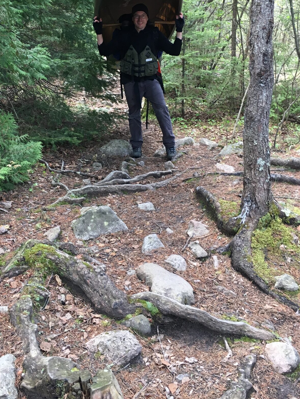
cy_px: 115
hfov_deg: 30.7
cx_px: 106
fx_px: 543
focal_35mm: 47
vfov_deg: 39.6
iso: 32
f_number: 2.2
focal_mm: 4.15
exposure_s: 1/40
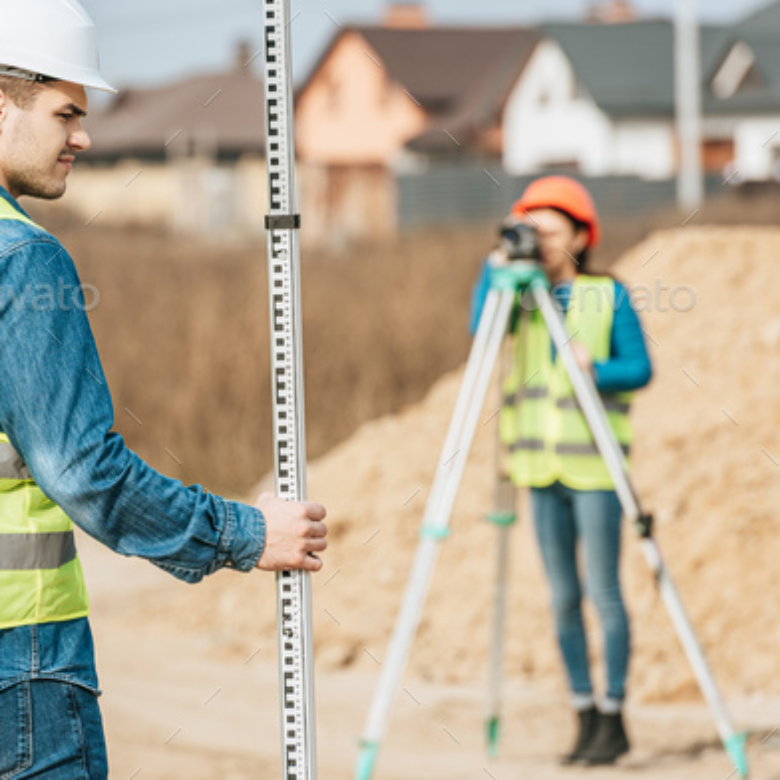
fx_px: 6526
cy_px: 390
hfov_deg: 6.8
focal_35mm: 256
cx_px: 302
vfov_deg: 6.8
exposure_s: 1/400
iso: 100
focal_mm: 200
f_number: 5.6
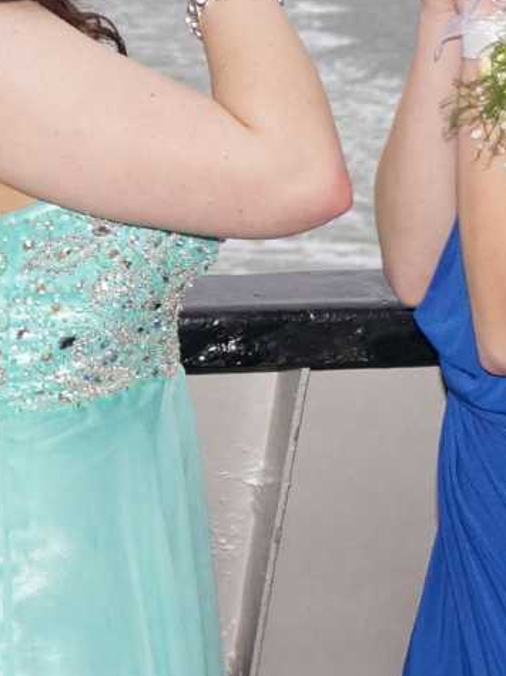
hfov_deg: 10.8
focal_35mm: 137
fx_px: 2673
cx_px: 356
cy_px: -170
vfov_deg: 13.9
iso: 1000
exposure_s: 1/160
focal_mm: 22
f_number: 4
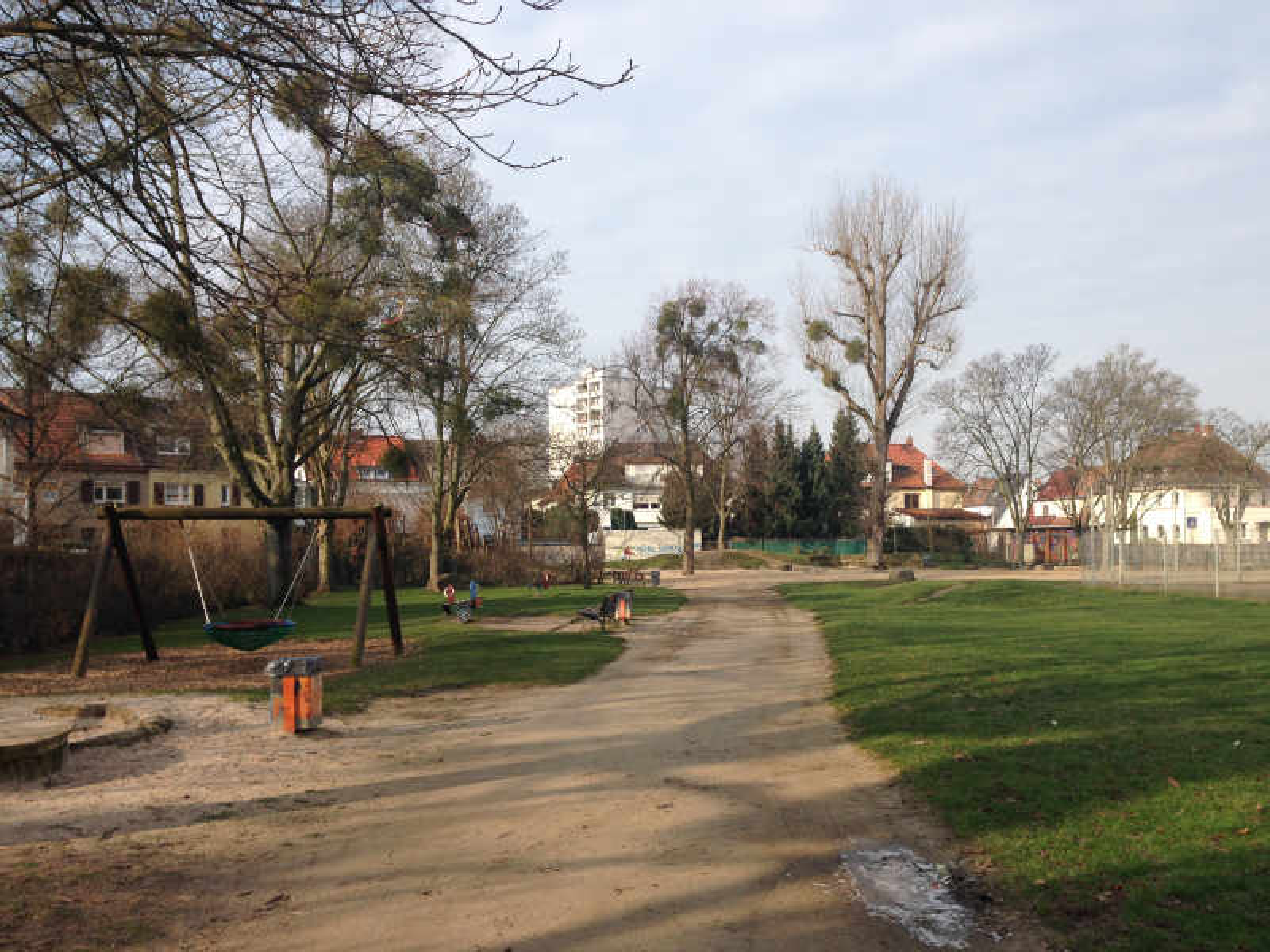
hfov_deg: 55.4
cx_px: 635
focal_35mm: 33
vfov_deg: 42.9
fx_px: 1211
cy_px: 476
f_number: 2.4
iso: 50
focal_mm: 4.1
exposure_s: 1/1063
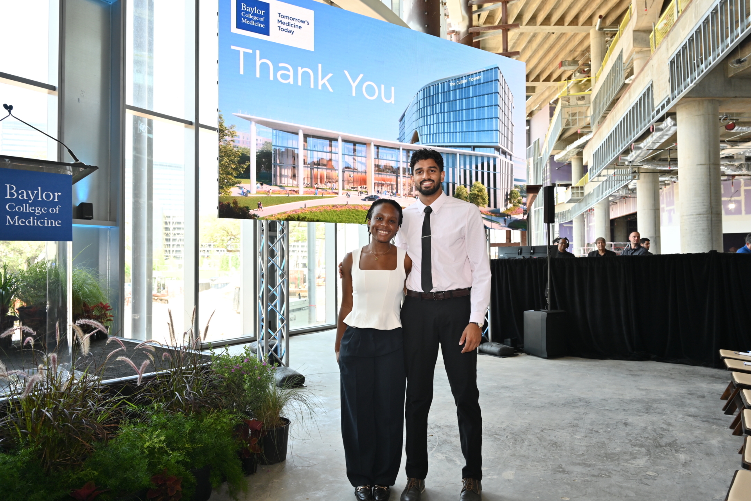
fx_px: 501
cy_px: 250
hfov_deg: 73.7
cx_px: 376
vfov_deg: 53.1
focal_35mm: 24
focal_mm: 24
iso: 400
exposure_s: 1/125
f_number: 5
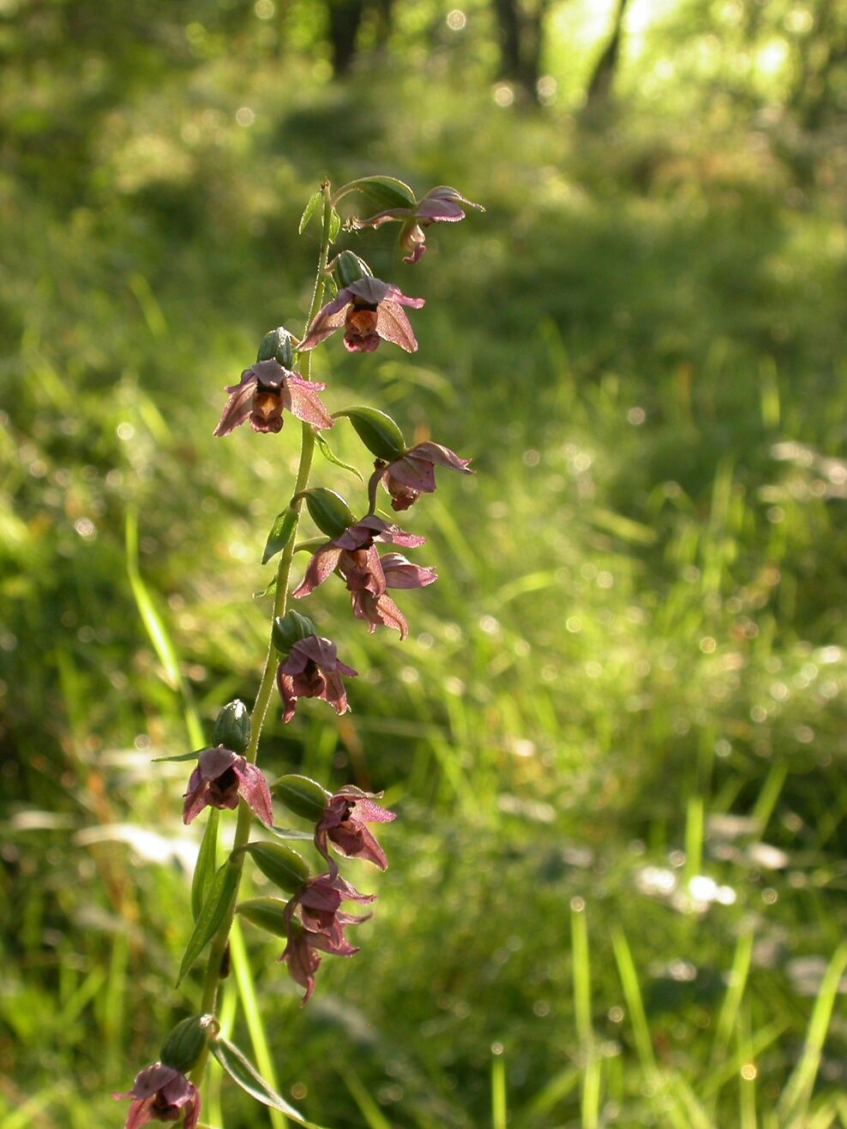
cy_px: 564
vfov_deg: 26.0
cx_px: 424
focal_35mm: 75
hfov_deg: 19.6
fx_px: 2446
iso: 100
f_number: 5.5
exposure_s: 1/21.6
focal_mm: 15.5
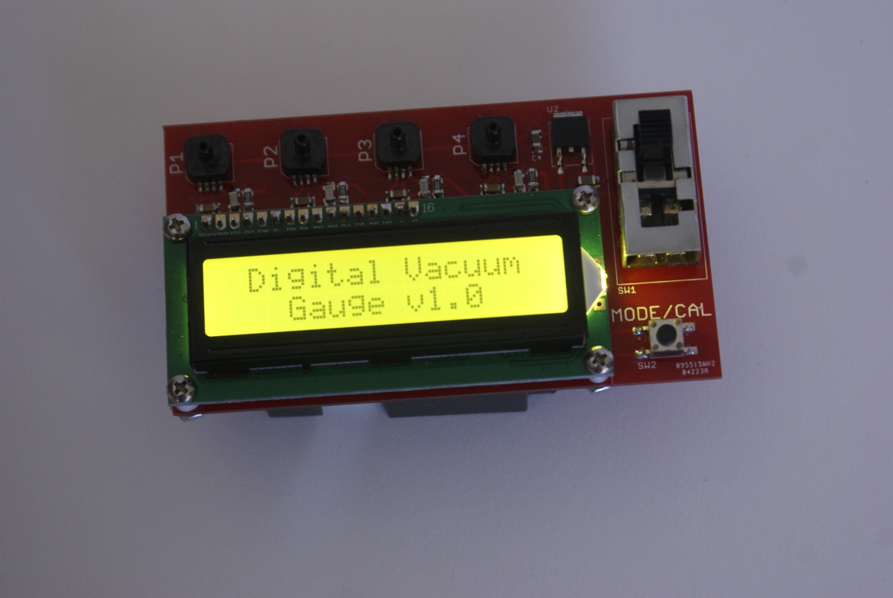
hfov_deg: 22.6
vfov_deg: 15.2
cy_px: 299
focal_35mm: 90
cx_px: 446
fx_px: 2235
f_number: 5.6
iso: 400
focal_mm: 60
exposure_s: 1/40
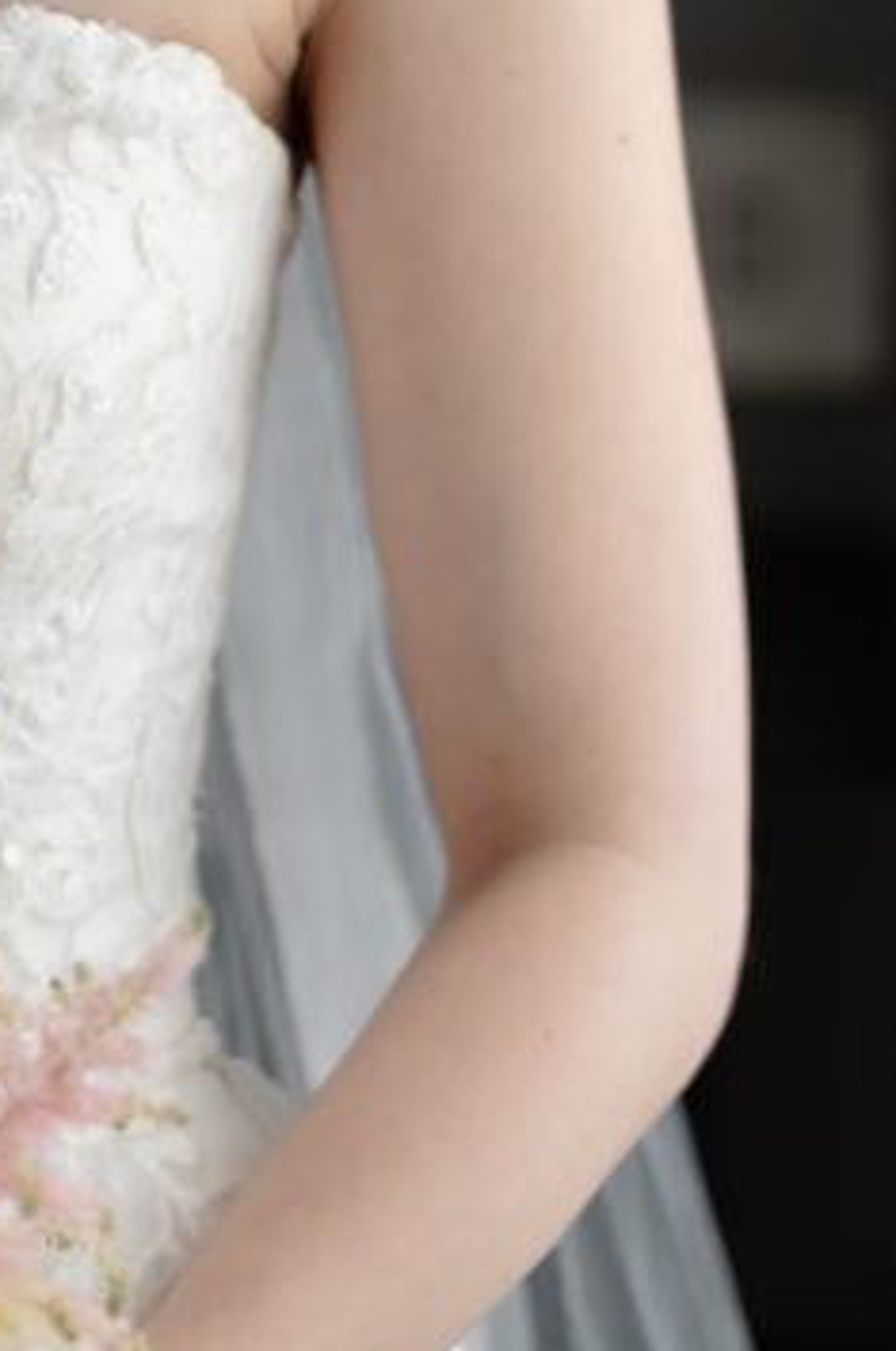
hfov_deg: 5.5
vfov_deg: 8.3
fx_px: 9210
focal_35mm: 246
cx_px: -341
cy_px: -321
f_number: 2
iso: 125
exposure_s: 1/320
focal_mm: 85
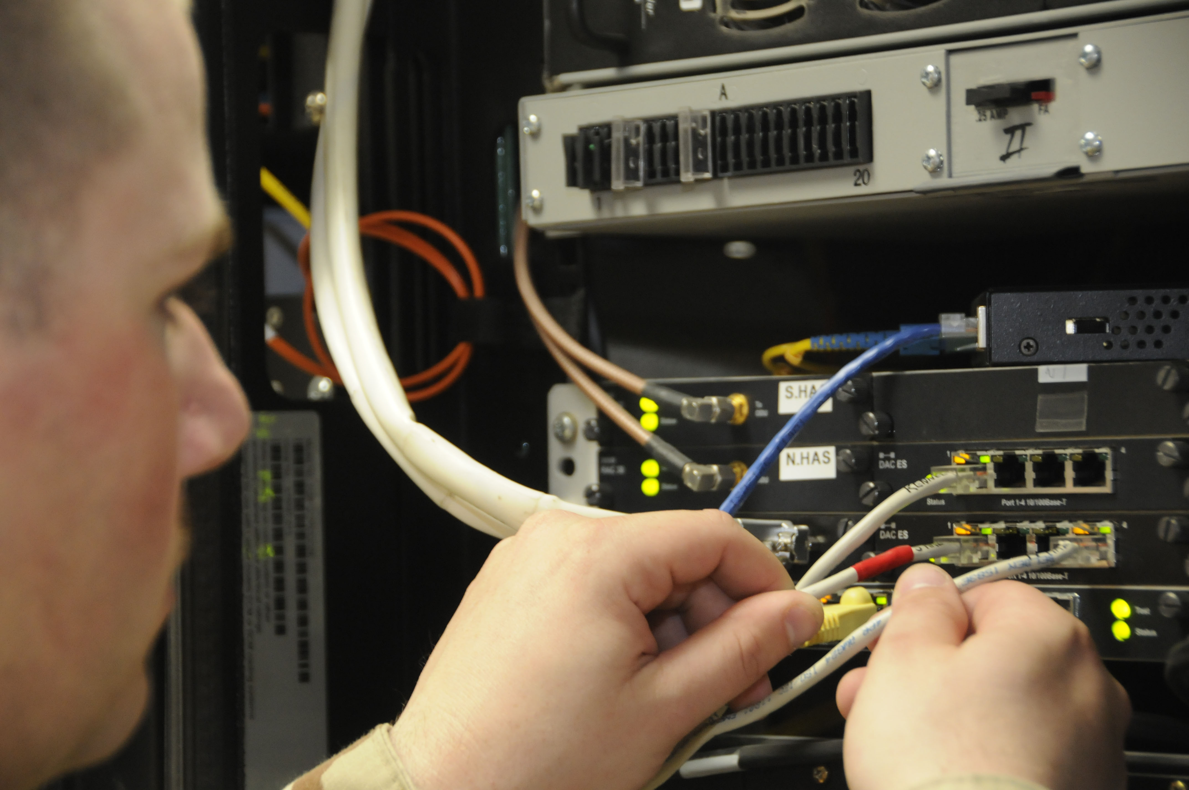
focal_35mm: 135
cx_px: 594
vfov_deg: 10.1
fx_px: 4453
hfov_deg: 15.2
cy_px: 395
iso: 1000
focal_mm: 90
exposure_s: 1/25
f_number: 5.3
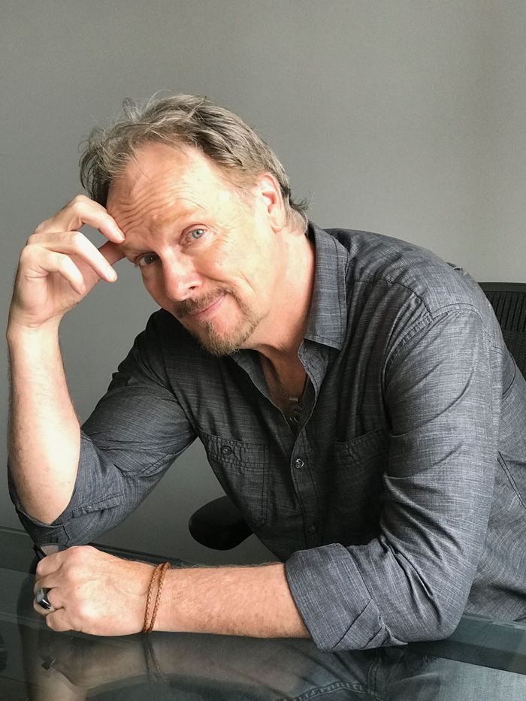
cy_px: 350
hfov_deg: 25.7
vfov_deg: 33.8
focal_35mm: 57
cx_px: 263
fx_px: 1155
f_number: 2.8
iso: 160
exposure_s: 1/60
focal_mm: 6.6
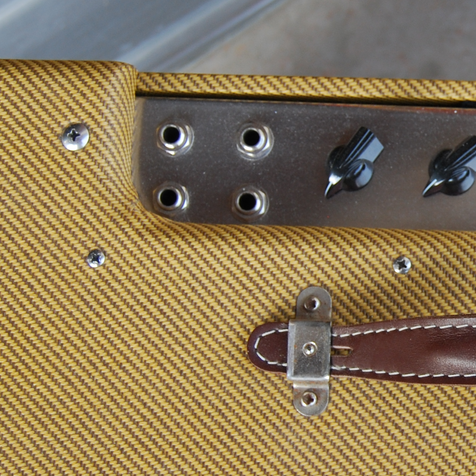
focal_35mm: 91
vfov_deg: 19.1
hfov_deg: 18.5
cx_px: 504
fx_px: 1416
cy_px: 268
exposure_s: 1/80
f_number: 4.5
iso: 200
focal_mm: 22
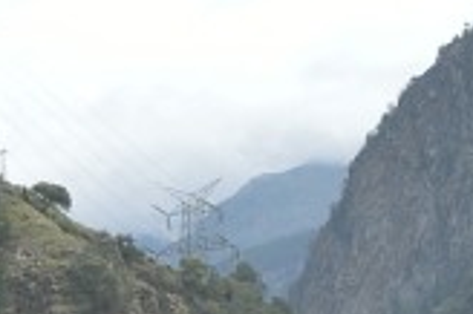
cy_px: 373
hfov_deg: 11.7
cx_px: -199
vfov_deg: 8.0
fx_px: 2218
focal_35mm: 169
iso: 200
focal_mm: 18
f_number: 5
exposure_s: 1/1000
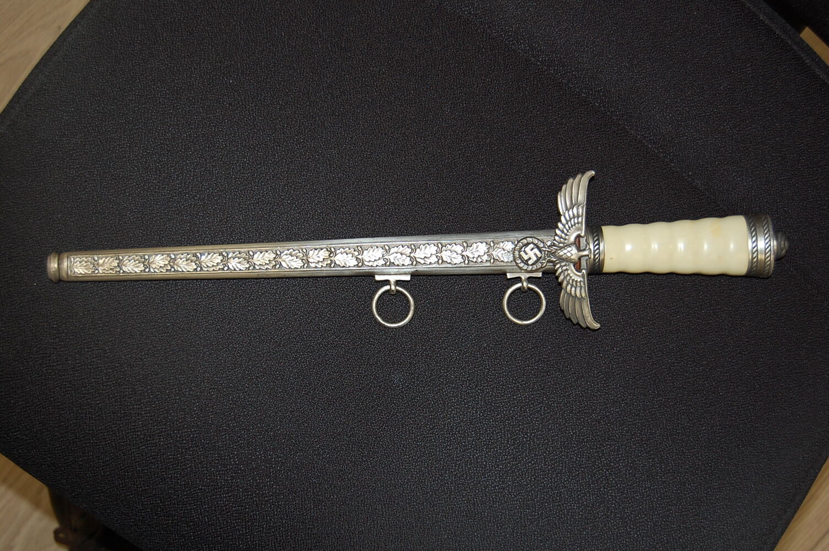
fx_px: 1173
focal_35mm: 51
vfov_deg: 26.4
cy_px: 276
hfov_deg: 38.9
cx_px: 414
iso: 400
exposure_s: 1/60
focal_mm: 34
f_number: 4.5
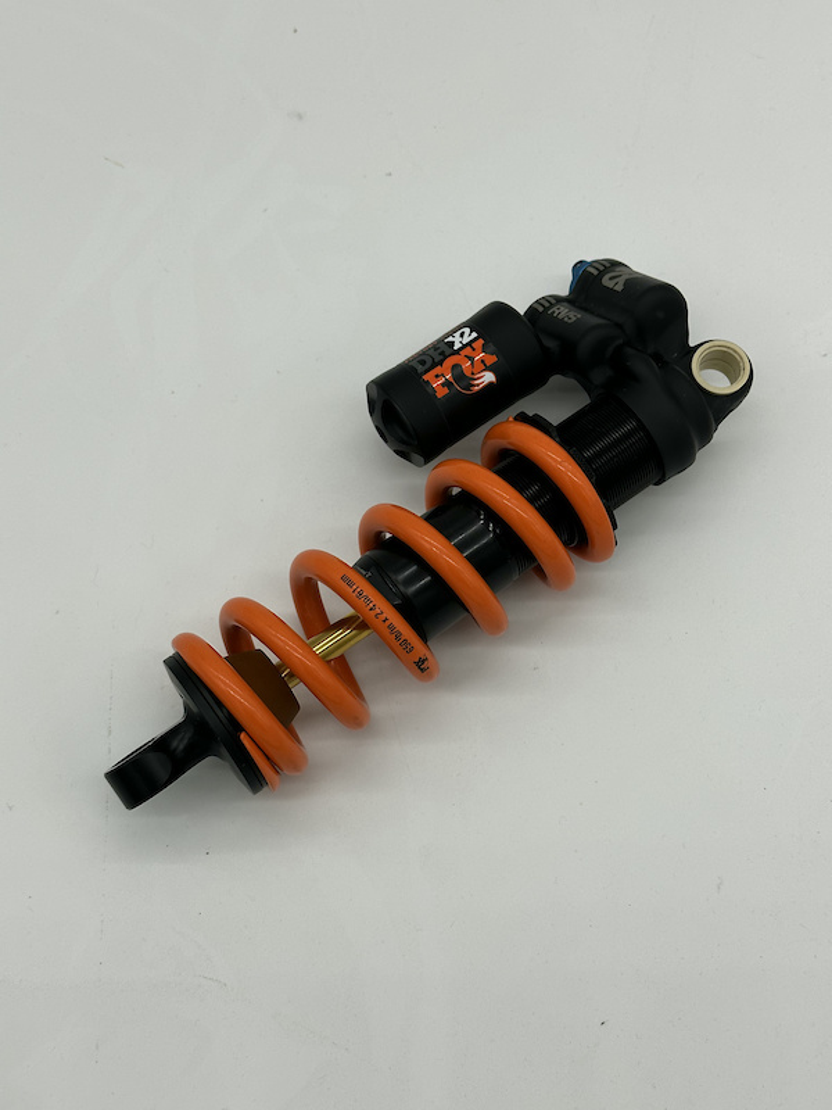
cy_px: 555
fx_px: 1538
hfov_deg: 30.3
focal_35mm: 48
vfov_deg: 39.7
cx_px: 416
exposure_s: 1/944
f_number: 1.78
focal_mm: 6.86
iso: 64
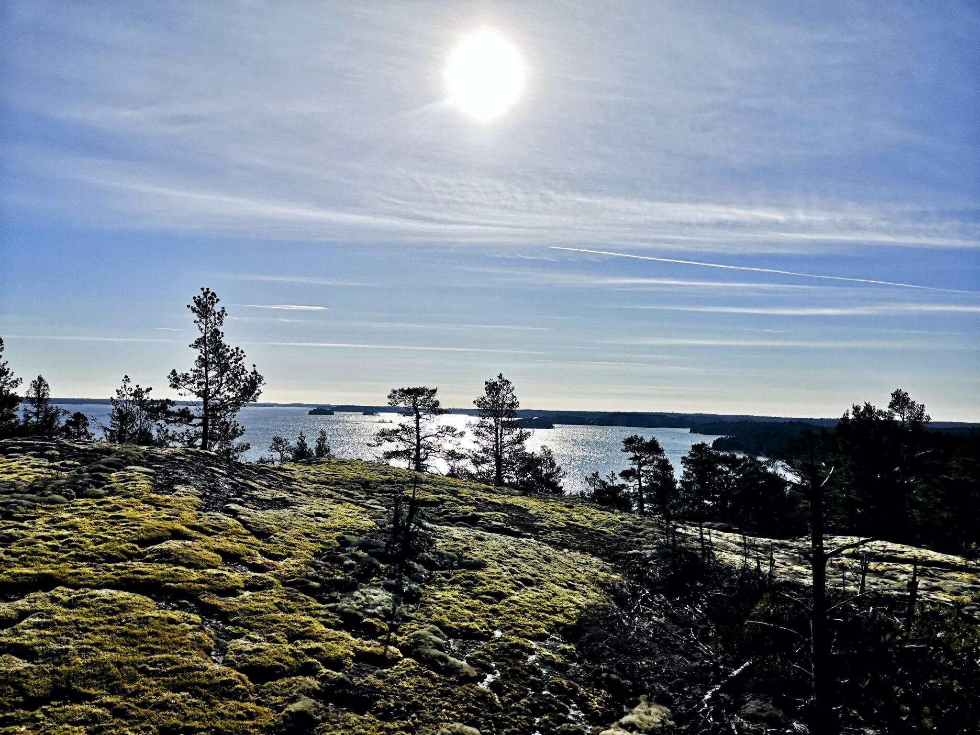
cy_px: 368
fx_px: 764
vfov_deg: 51.4
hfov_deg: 65.3
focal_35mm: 27
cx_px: 490
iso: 50
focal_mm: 5.58
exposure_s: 3
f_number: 1.8
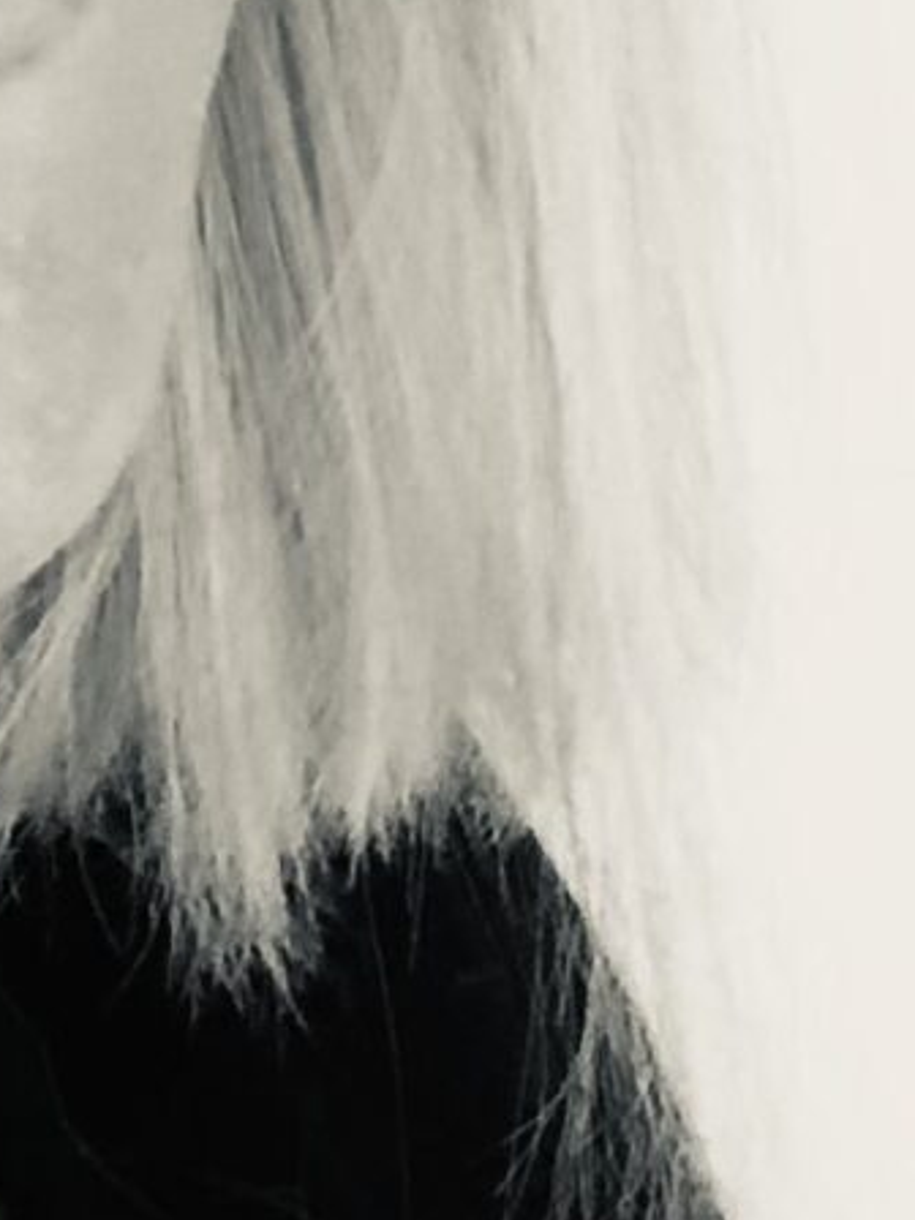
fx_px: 6450
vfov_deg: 10.6
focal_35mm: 183
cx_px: 443
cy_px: -256
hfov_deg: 8.1
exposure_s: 1/120
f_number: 2.2
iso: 160
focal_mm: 2.87
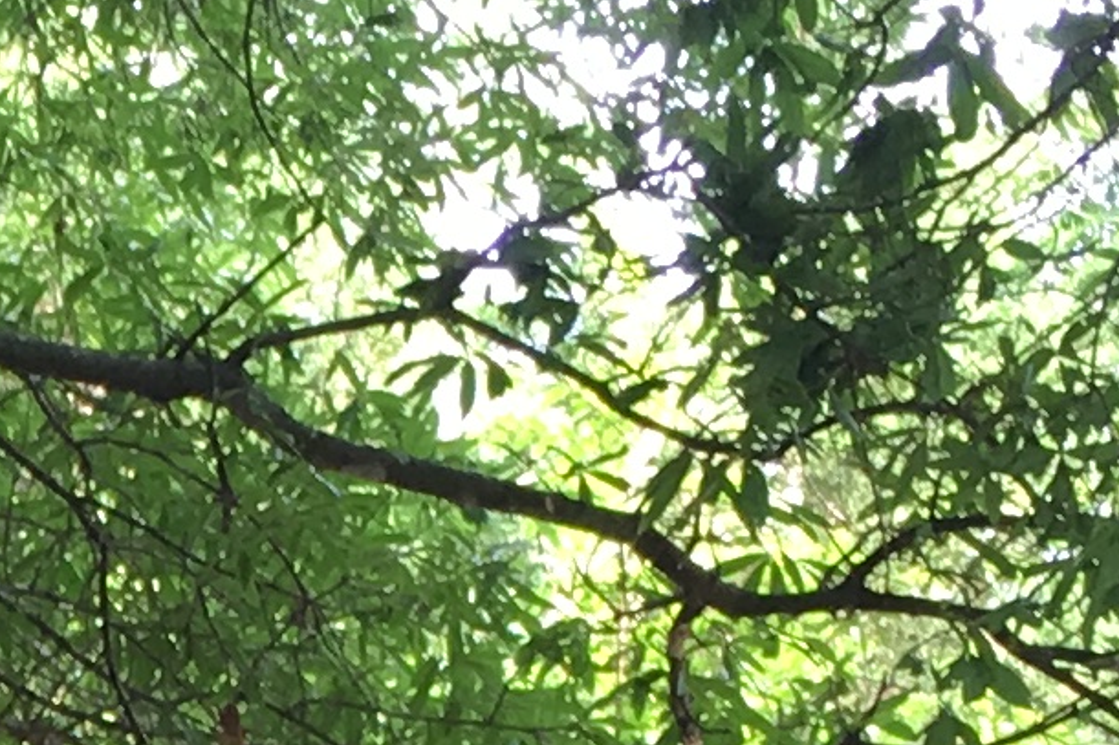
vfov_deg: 6.5
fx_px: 6184
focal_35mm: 199
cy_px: 1887
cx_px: -815
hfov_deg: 9.9
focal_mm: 4.15
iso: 25
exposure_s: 1/40
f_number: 2.2
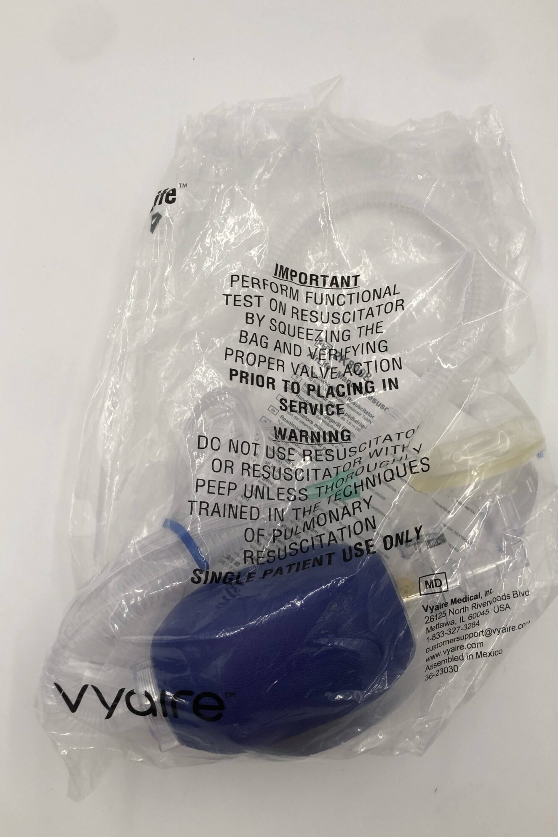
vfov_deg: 61.9
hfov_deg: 43.6
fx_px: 698
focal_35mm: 30
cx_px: 296
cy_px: 416
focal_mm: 3.99
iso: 32
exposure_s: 1/40
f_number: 1.8
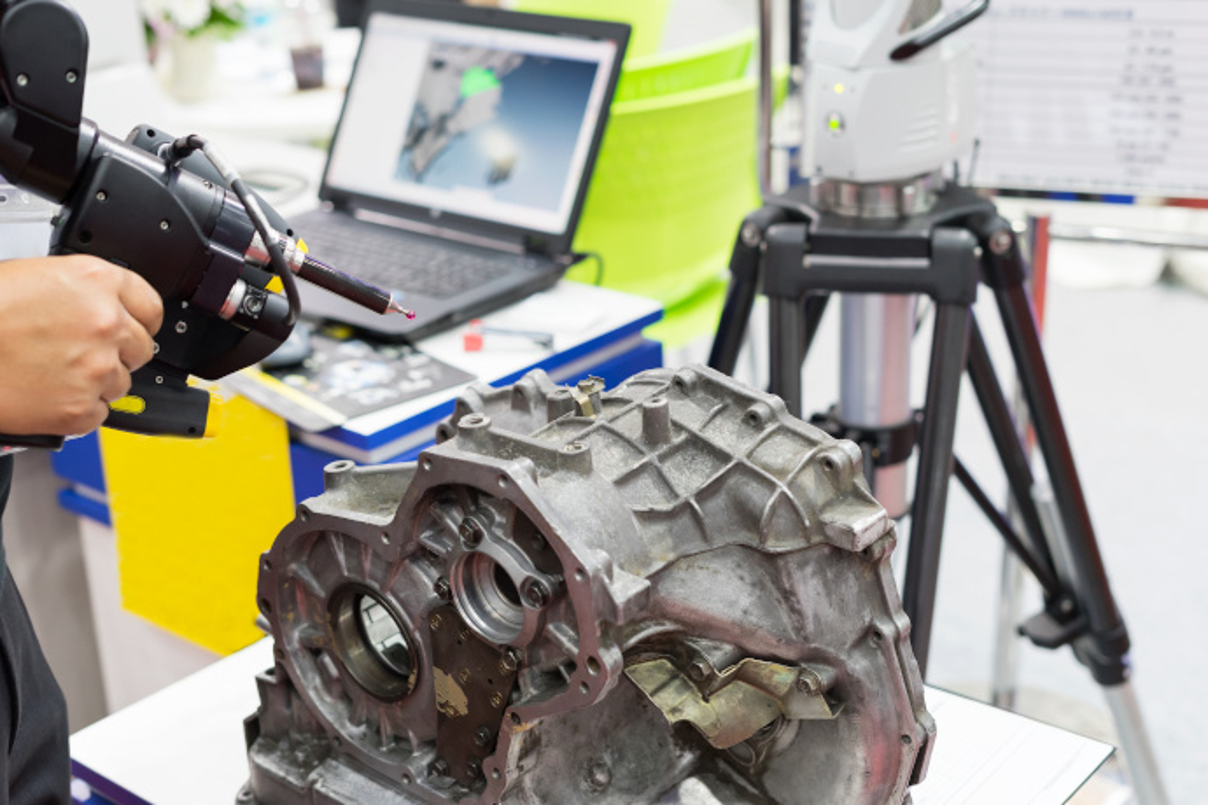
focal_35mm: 50
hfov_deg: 39.6
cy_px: 402
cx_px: 604
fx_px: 1678
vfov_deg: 27.0
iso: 1000
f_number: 3.2
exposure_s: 1/100
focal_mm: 50
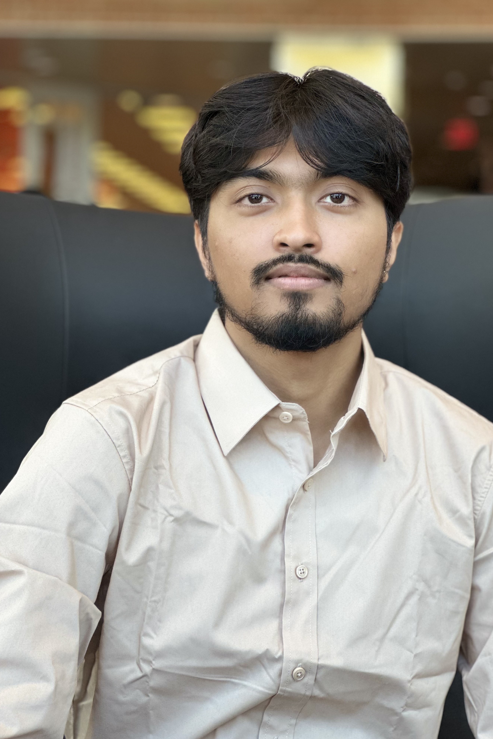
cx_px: 279
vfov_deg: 25.1
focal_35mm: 81
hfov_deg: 16.9
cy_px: 372
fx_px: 1663
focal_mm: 9
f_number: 2.8
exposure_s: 1/120
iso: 250
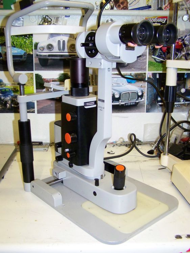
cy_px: 126
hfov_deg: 37.7
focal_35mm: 38
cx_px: 95
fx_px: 278
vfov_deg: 49.0
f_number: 2.8
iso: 200
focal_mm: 6.3
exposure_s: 1/30
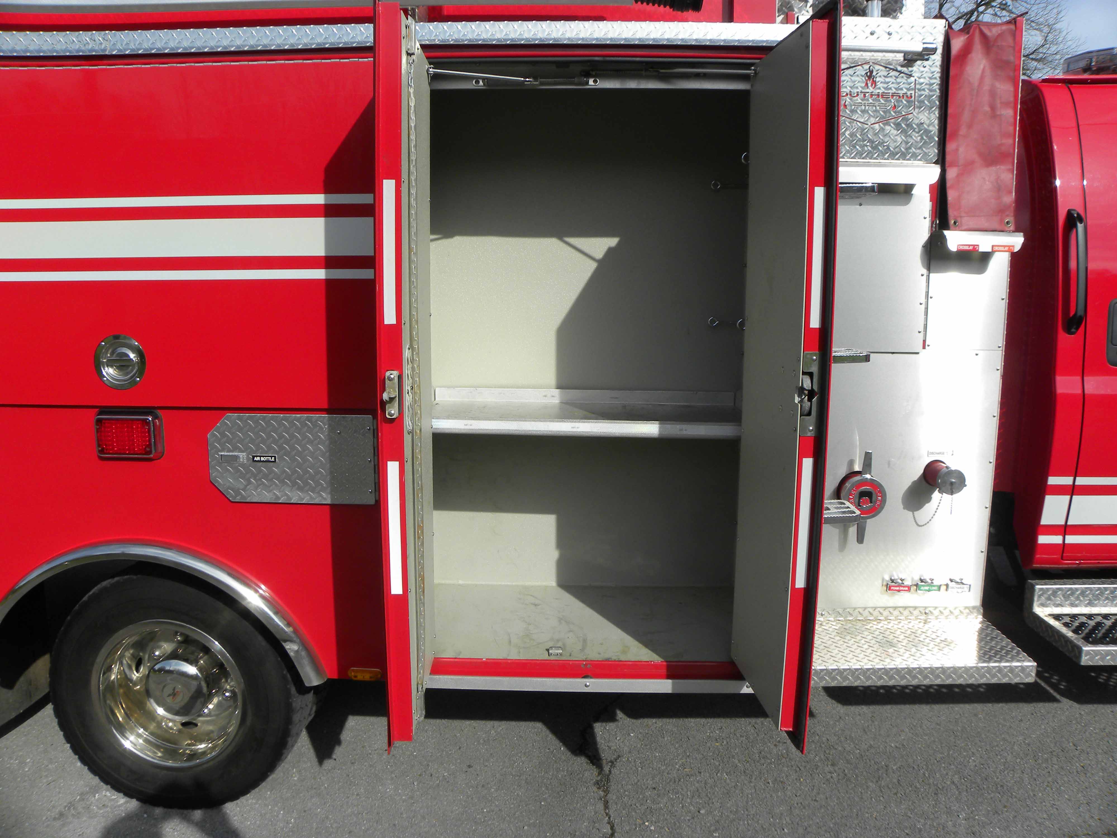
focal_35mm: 26
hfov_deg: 67.3
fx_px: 839
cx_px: 558
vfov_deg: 53.1
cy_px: 419
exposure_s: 1/357
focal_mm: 4.6
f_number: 5.6
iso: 64
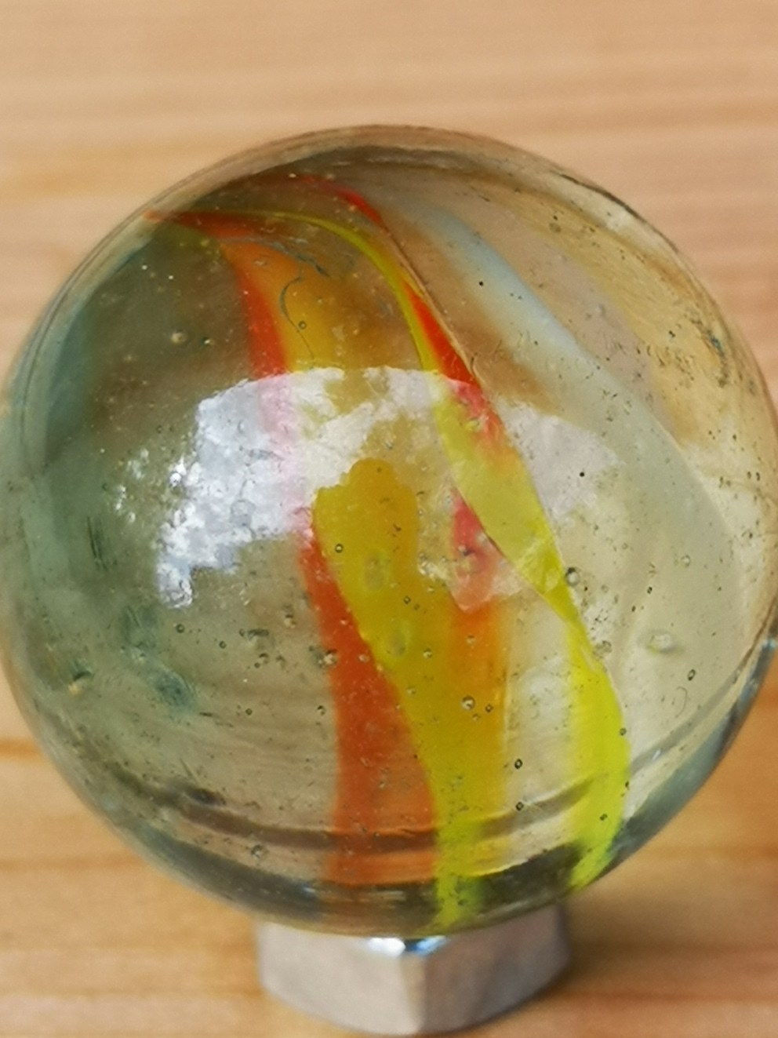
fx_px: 4226
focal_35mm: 141
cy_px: 519
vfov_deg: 14.0
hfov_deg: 10.5
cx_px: 389
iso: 50
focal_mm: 5.58
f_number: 1.8
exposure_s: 1/338
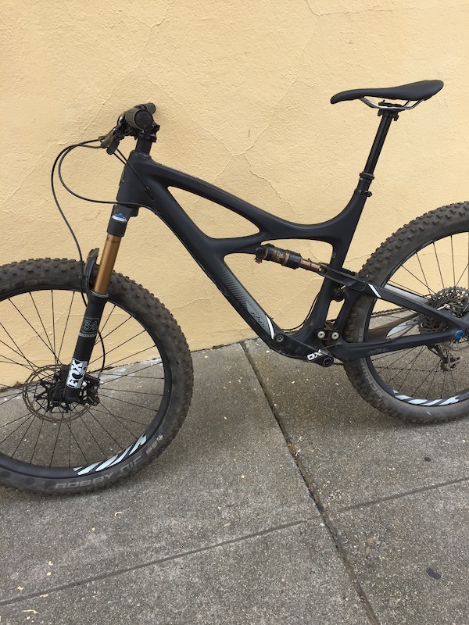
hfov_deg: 48.2
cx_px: 234
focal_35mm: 29
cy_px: 312
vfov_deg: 61.7
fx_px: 524
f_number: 2.2
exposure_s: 1/482
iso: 32
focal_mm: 4.15
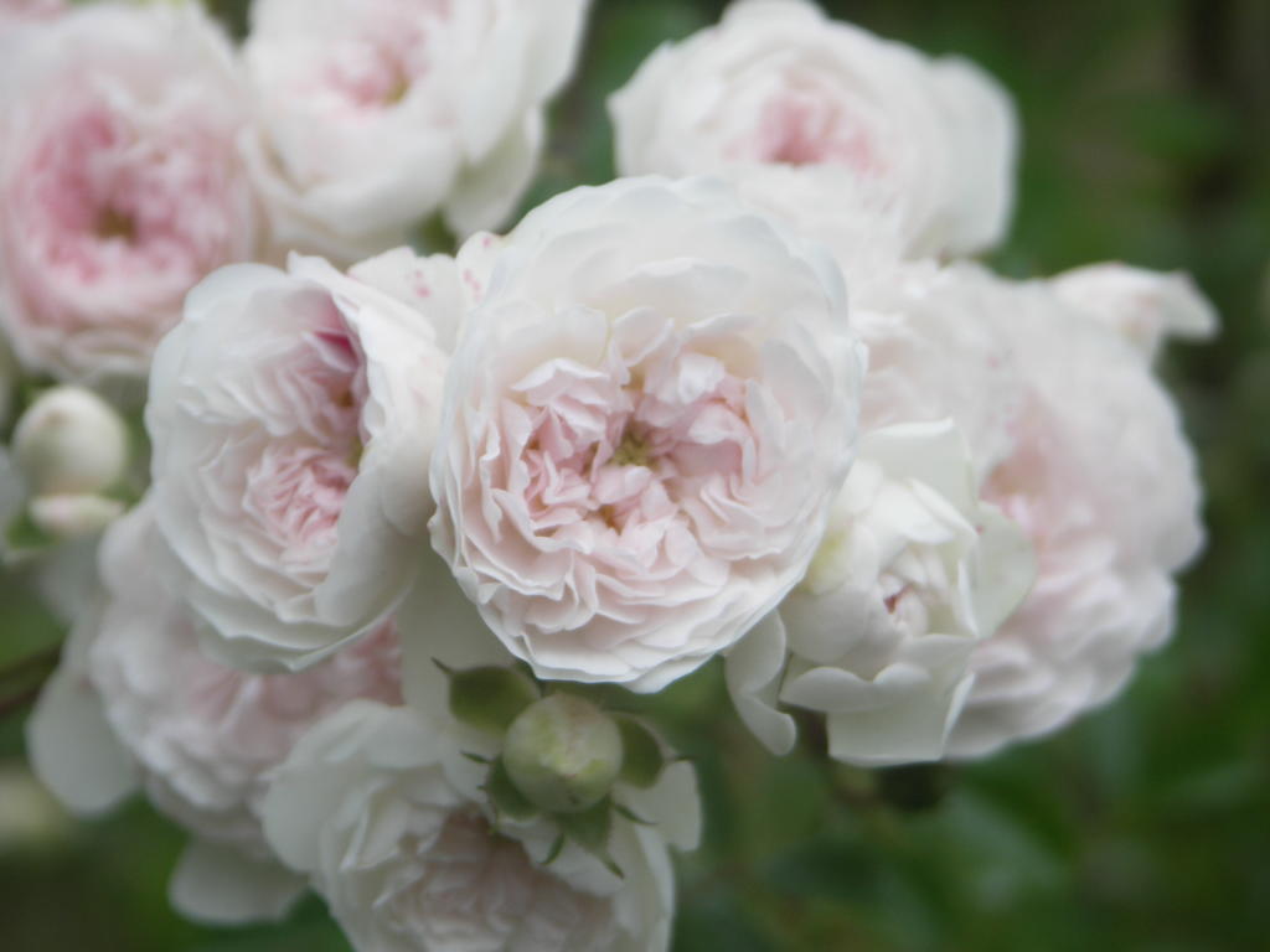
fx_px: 7338
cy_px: 476
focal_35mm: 200
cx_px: 635
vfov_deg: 7.4
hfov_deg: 9.9
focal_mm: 50.8
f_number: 3.5
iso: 80
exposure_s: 1/320
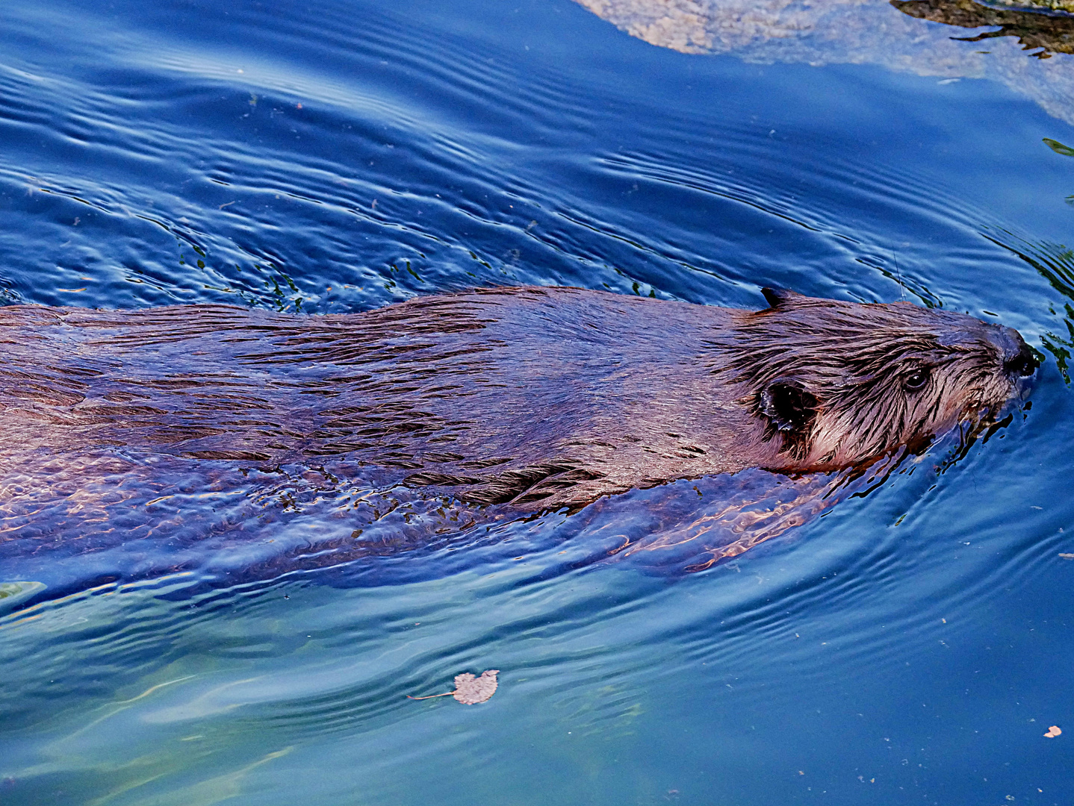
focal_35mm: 200
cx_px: 537
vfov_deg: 7.4
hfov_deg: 9.9
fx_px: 6208
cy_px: 403
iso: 3200
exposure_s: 1/800
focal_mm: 100
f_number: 5.6
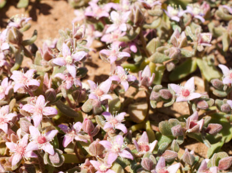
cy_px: 114
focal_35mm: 92
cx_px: 51
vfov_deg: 16.0
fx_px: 616
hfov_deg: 21.1
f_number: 9
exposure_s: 1/320
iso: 125
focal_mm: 40
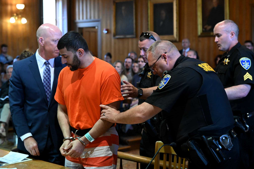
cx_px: 127
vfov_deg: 19.4
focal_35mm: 70
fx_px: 493
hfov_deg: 28.9
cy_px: 84
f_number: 4.5
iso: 10000
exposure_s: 1/400
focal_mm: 70
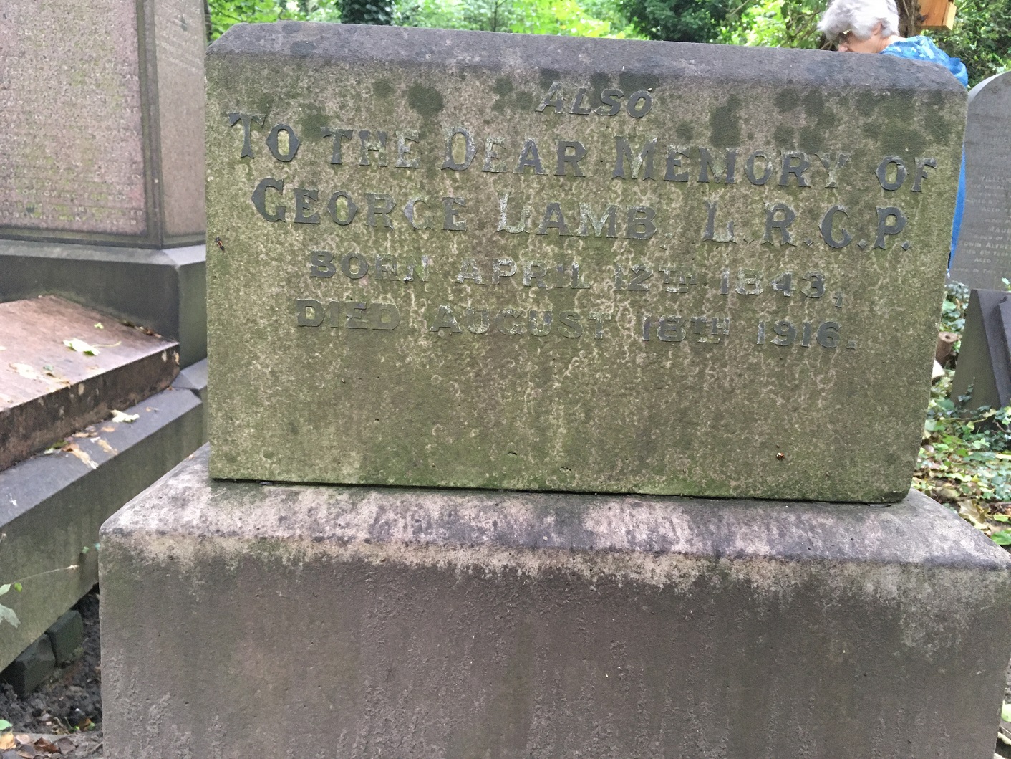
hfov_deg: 61.7
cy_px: 380
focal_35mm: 29
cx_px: 506
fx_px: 847
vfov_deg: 48.2
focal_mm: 4.15
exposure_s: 1/33
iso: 200
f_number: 2.2
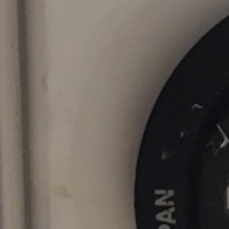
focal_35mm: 124
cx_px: 386
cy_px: -68
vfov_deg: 13.6
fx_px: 928
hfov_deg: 13.0
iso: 500
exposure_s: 1/15
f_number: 2.2
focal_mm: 4.15
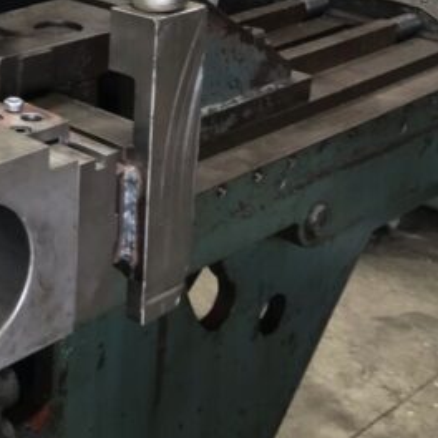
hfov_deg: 22.4
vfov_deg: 23.5
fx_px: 1031
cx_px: -65
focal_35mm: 72
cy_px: 66
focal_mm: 3.99
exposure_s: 1/50
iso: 32
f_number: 1.8
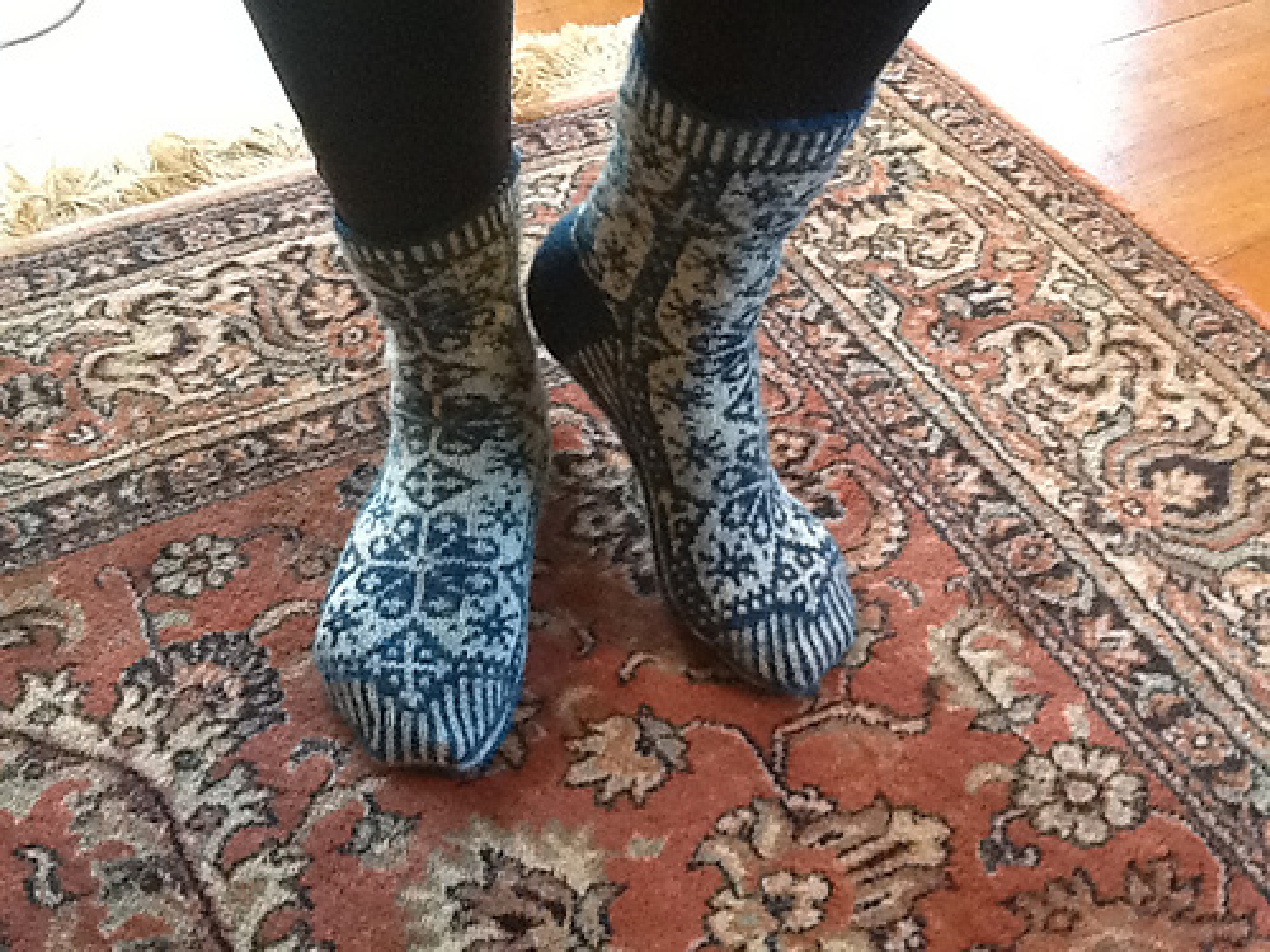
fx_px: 1614
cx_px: 635
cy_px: 476
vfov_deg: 32.9
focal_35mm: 44
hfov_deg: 42.9
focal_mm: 2.03
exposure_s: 1/30
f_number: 2.4
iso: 250
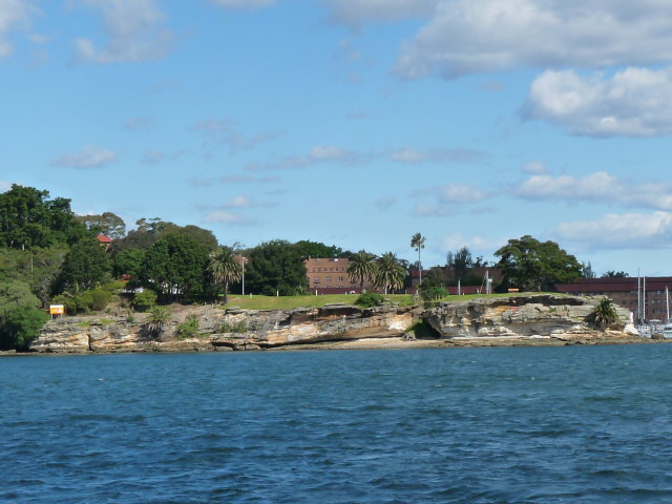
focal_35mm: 111
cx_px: 336
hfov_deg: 17.7
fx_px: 2155
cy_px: 252
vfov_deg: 13.3
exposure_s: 1/400
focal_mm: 11.5
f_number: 6.3
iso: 160
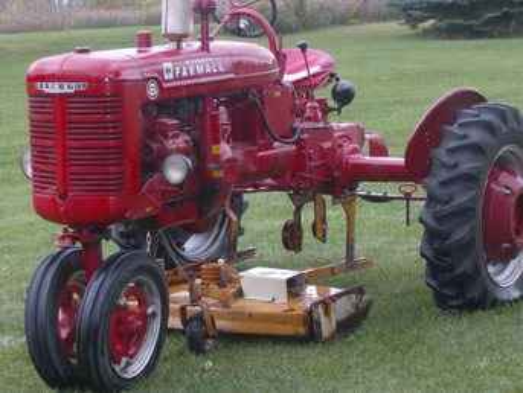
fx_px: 1633
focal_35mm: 108
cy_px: 196
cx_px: 262
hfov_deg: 18.2
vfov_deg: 13.7
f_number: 4.8
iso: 200
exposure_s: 1/125
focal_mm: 18
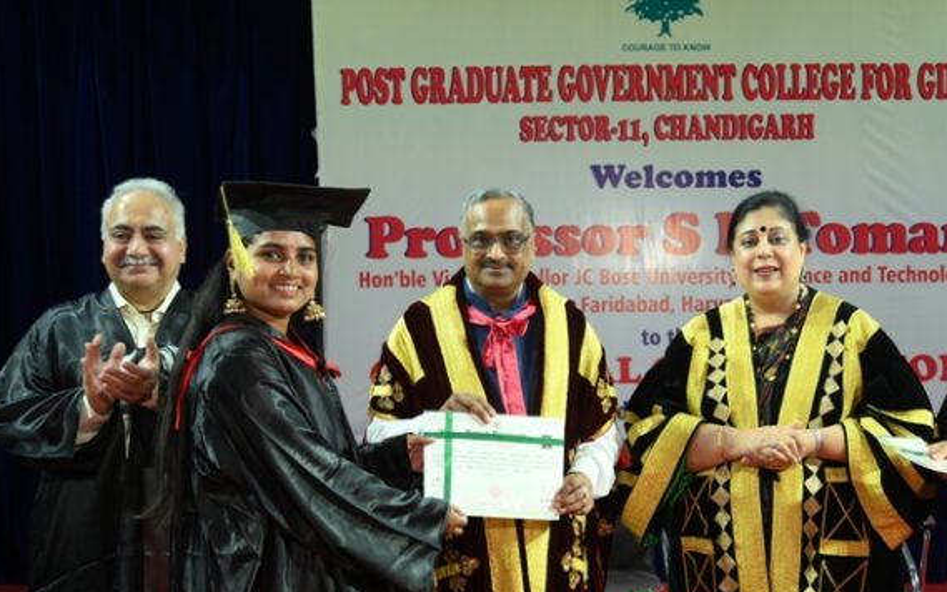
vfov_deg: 23.5
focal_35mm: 55
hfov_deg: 36.6
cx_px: 606
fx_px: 1420
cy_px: 370
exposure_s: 1/125
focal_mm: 40
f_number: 4.5
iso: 2000
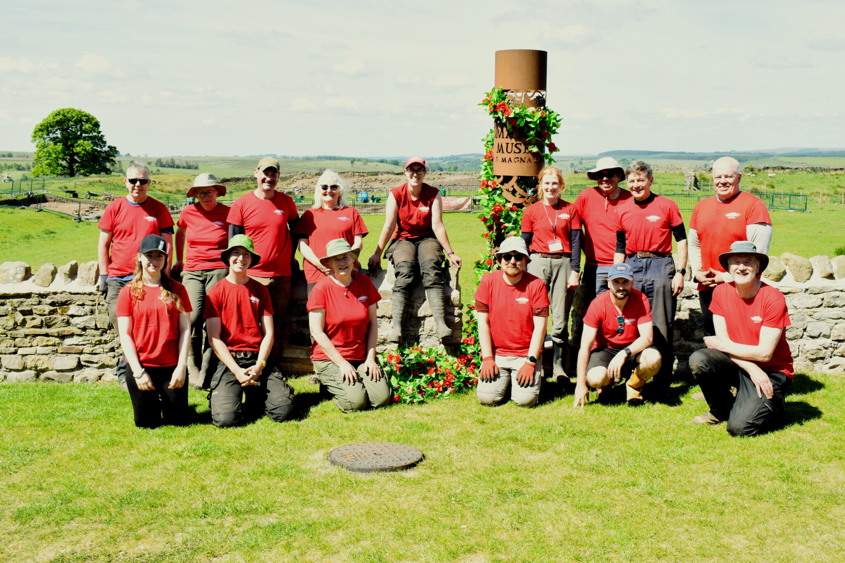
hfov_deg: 53.1
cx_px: 422
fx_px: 845
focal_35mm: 36
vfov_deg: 36.9
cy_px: 282
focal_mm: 24
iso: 100
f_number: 10
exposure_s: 1/100
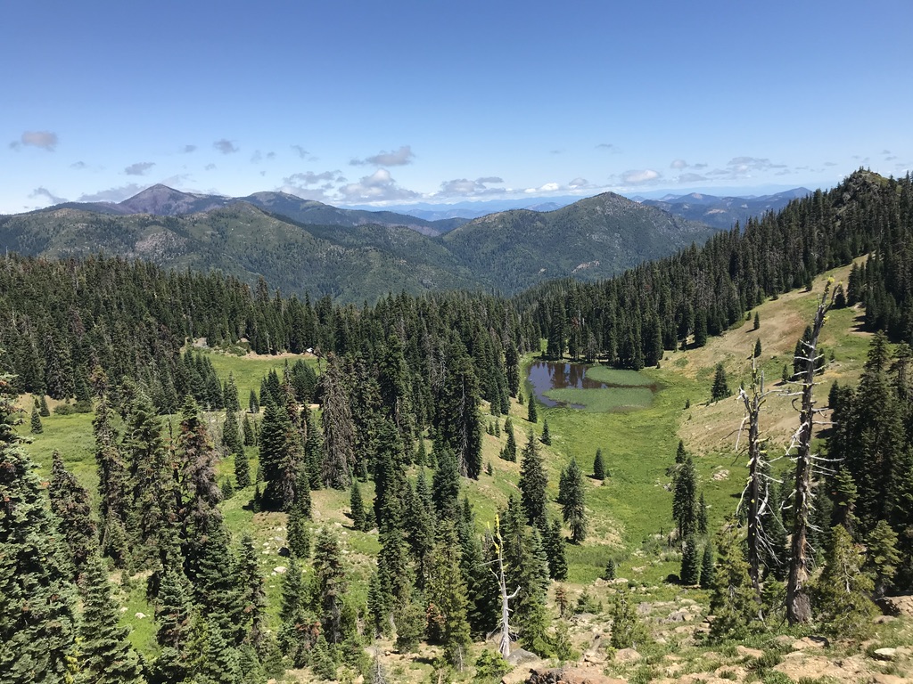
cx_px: 456
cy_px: 342
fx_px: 739
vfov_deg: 49.7
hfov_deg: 63.4
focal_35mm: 28
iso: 20
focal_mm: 3.99
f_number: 1.8
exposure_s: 1/1953
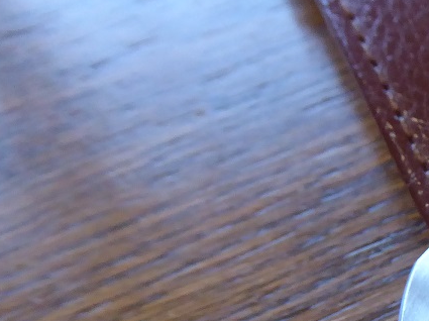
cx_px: 621
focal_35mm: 73
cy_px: 402
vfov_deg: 18.9
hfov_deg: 22.5
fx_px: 904
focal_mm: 4.3
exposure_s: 1/50
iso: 400
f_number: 3.3
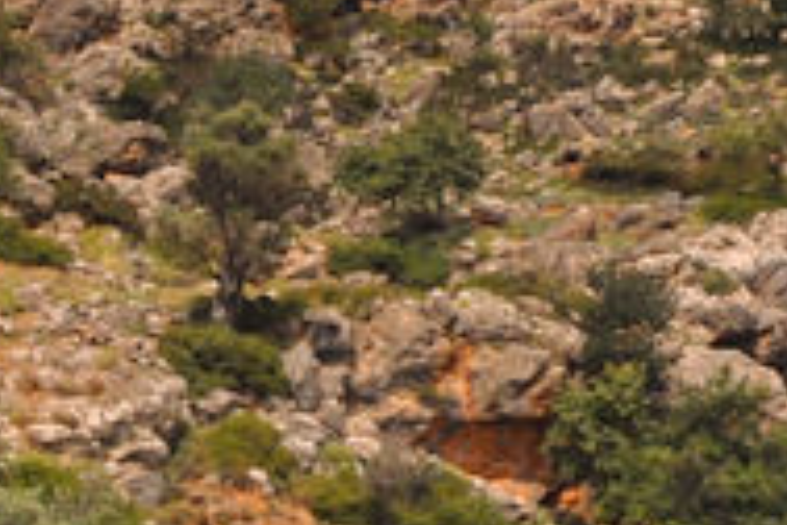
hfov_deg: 7.6
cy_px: 1006
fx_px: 5815
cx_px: -462
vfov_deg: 5.1
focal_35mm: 266
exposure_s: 1/500
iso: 200
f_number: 11
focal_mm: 28
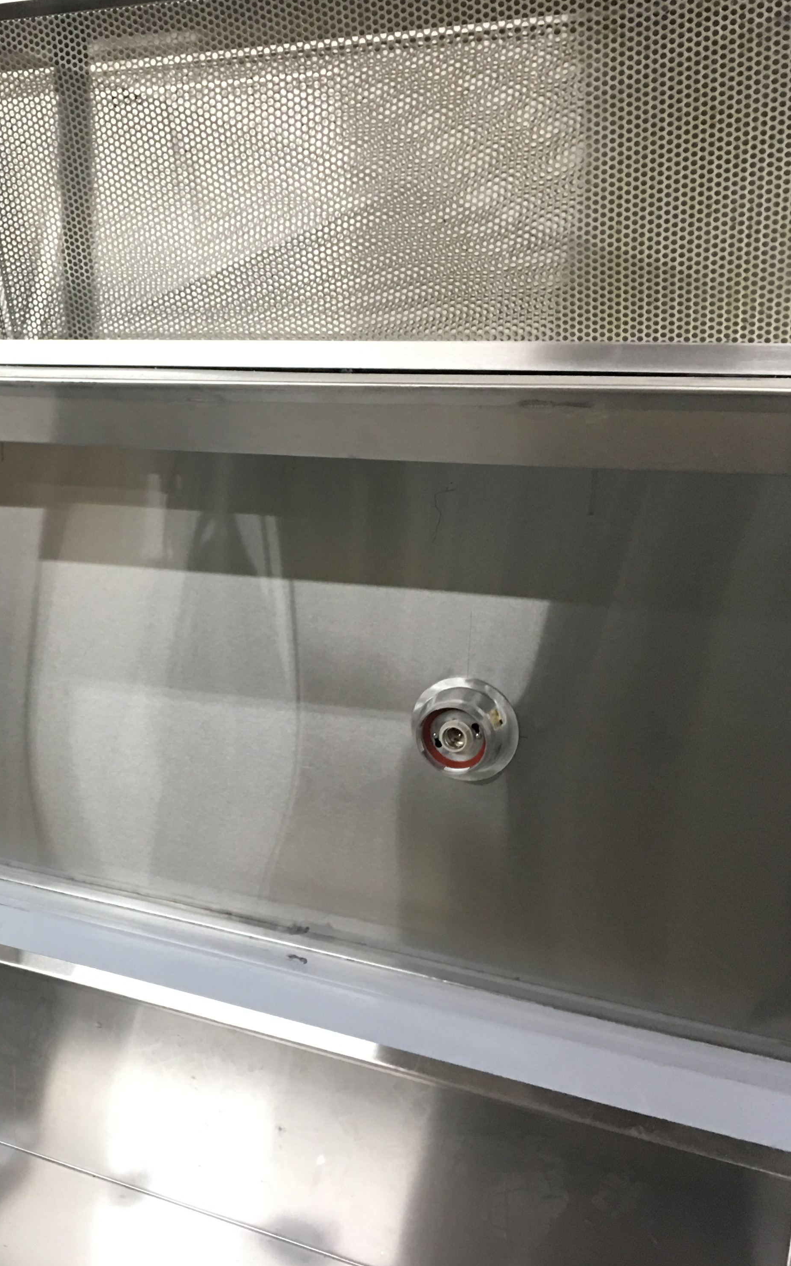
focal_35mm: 42
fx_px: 1449
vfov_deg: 47.2
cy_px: 635
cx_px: 64
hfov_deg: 29.2
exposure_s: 1/15
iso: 100
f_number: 2.2
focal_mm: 4.15
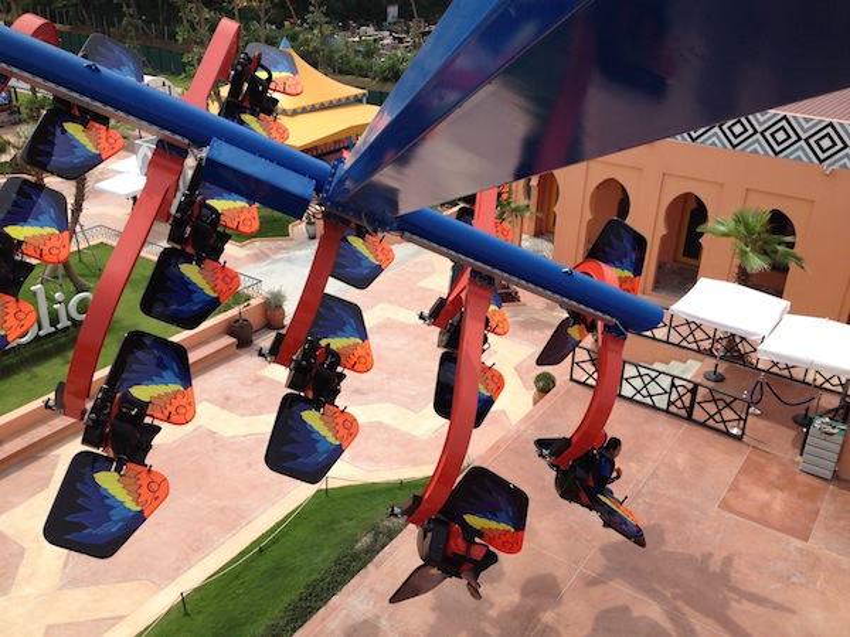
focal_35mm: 35
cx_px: 425
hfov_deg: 52.6
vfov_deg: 40.7
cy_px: 318
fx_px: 859
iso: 50
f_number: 2.4
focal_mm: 4.28
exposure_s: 1/2045
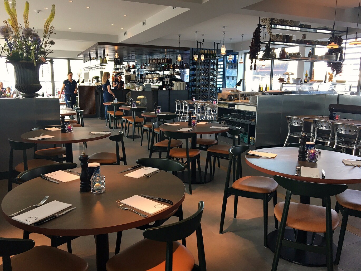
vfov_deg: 48.2
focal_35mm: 29
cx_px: 180
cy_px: 136
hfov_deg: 61.7
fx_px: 302
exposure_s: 1/33
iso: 25
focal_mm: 4.15
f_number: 2.2
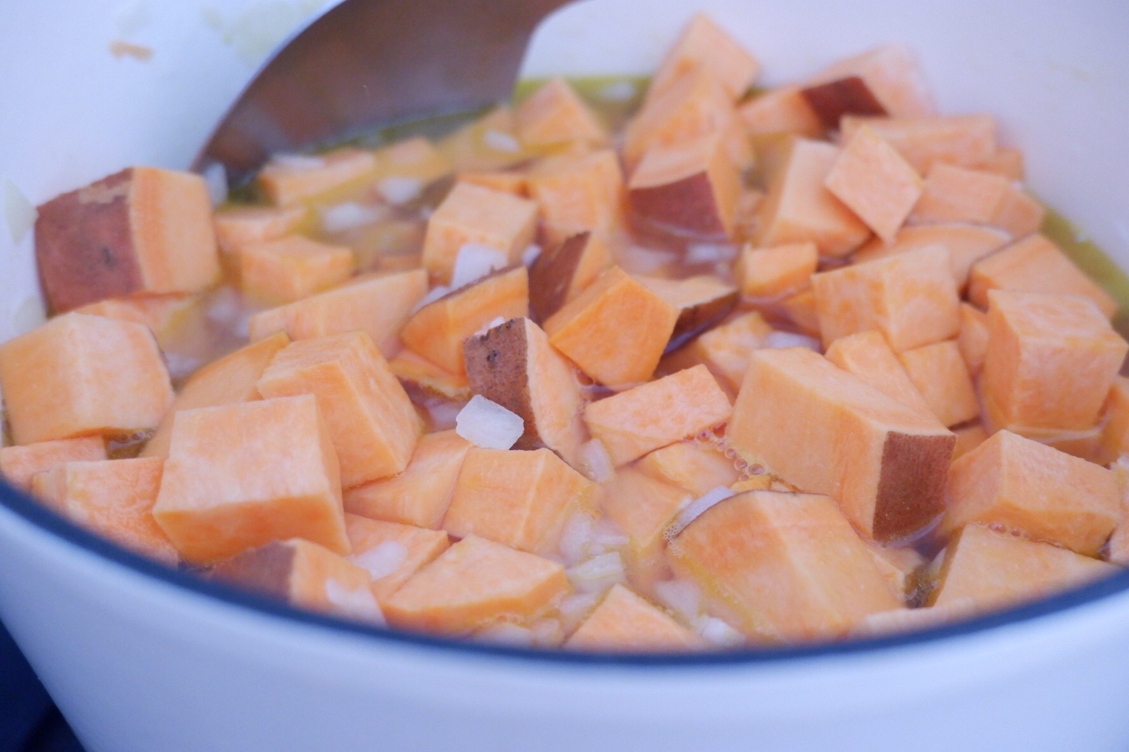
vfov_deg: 32.6
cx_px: 564
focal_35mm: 41
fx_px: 1286
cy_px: 376
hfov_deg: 47.4
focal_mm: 27.1
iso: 3200
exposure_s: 1/38
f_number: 4.4
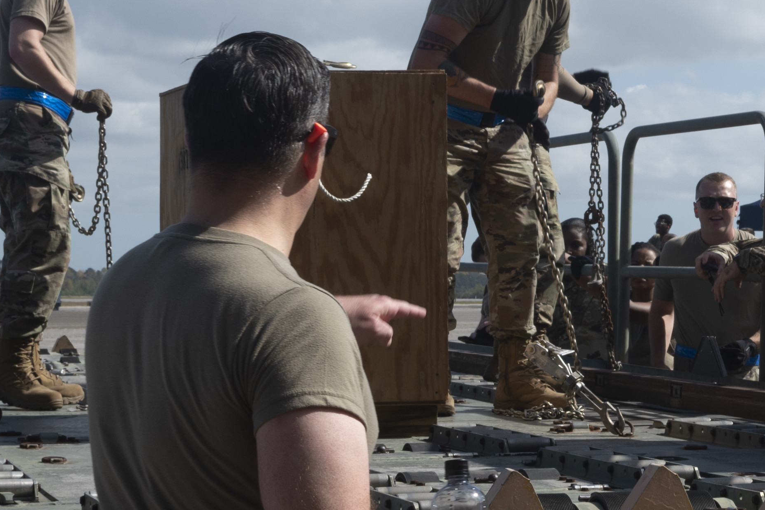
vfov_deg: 12.4
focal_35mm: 110
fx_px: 2337
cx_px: 576
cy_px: 287
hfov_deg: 18.5
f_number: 14
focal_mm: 35
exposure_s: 1/160
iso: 125
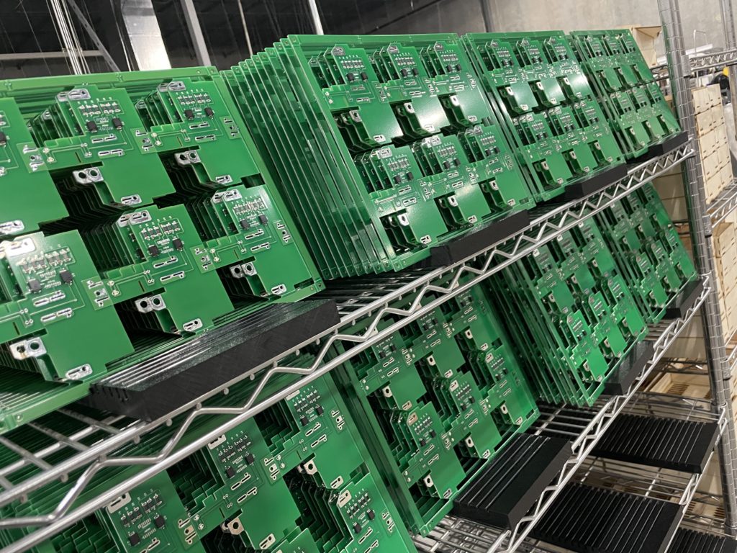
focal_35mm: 26
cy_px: 276
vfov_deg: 53.1
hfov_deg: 67.3
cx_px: 368
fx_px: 554
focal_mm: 4.2
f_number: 1.6
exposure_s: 1/60
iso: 500
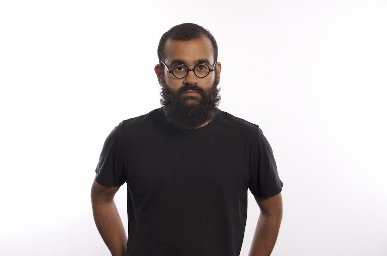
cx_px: 194
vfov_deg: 18.8
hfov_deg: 28.1
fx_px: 772
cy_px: 128
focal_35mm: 72
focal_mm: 48
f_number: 4.8
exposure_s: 1/125
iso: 100
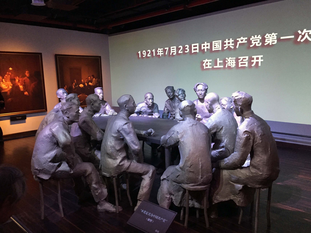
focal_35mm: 29
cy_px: 116
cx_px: 156
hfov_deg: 61.7
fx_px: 261
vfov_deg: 48.2
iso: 250
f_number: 2.2
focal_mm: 4.15
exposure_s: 1/20
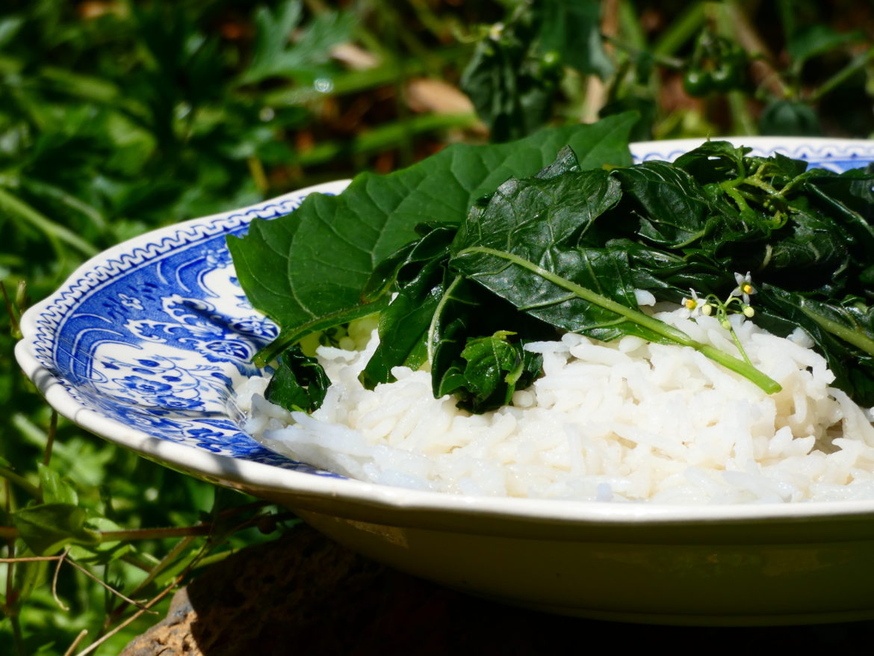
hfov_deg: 7.0
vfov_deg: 5.3
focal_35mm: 282
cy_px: 328
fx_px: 7122
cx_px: 437
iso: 80
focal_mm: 50.6
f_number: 5.5
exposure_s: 1/640
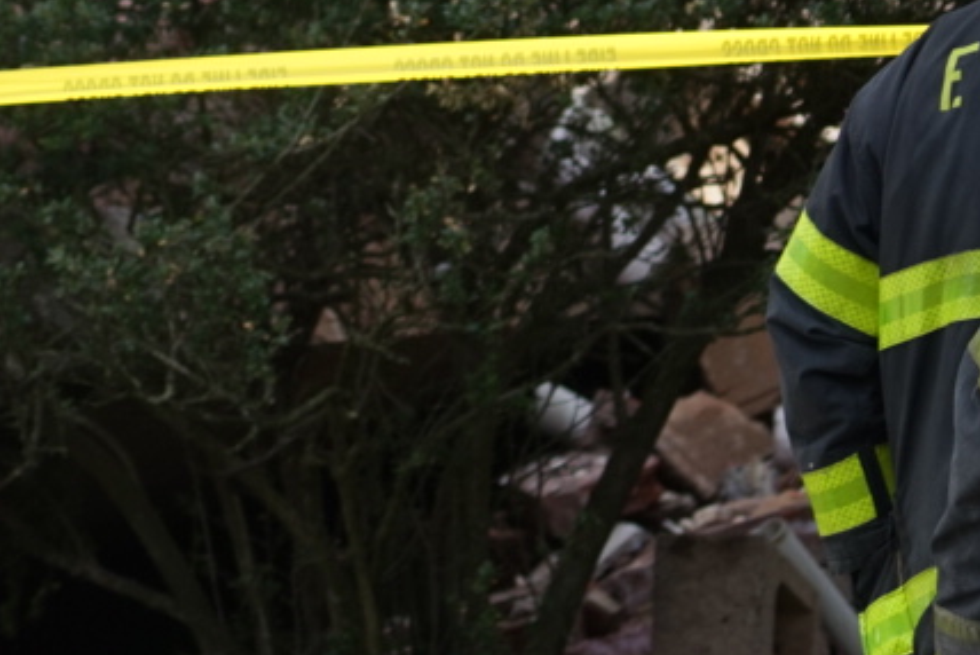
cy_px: -224
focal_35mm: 264
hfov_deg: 7.8
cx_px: 163
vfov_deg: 5.2
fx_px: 7191
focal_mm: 70
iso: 250
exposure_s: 1/1250
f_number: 4
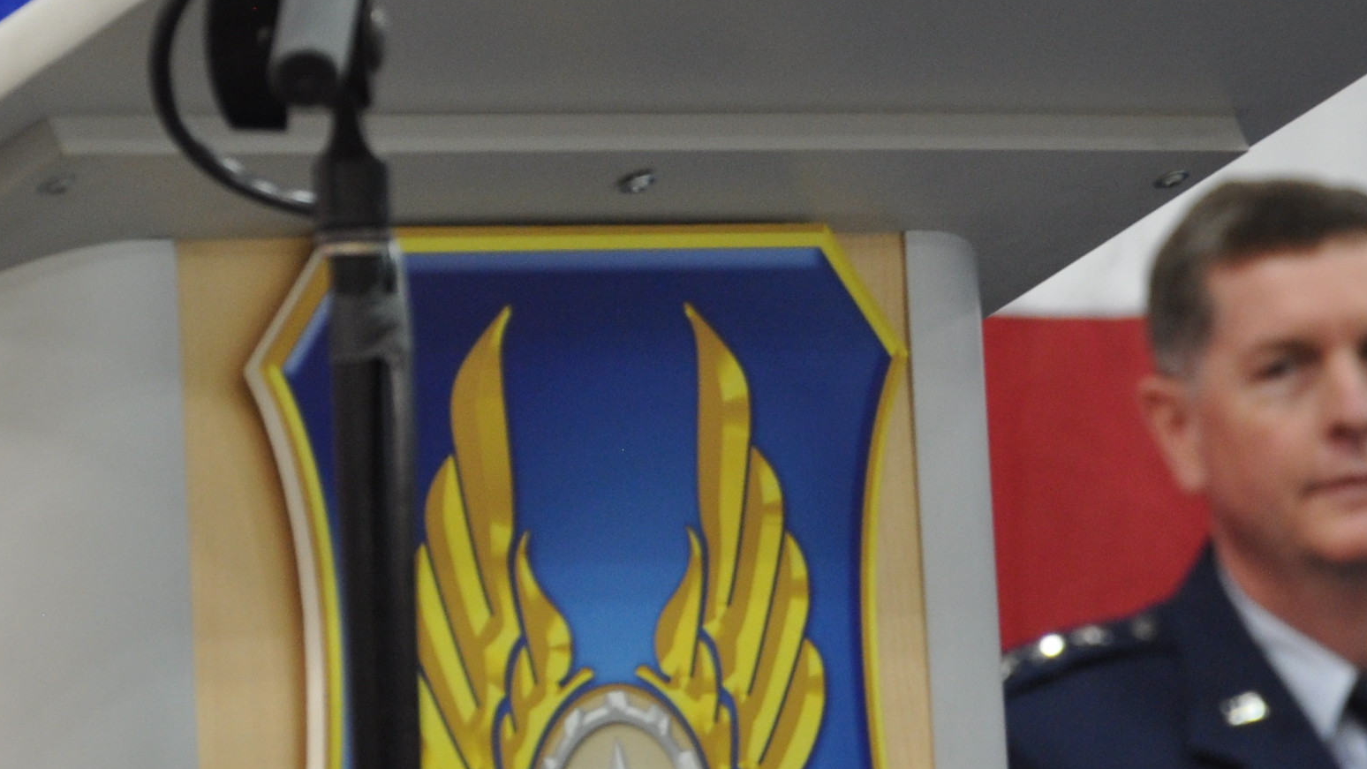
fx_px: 16546
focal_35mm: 456
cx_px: 146
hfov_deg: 4.7
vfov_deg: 2.7
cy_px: -450
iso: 500
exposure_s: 1/13
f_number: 5.6
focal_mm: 105
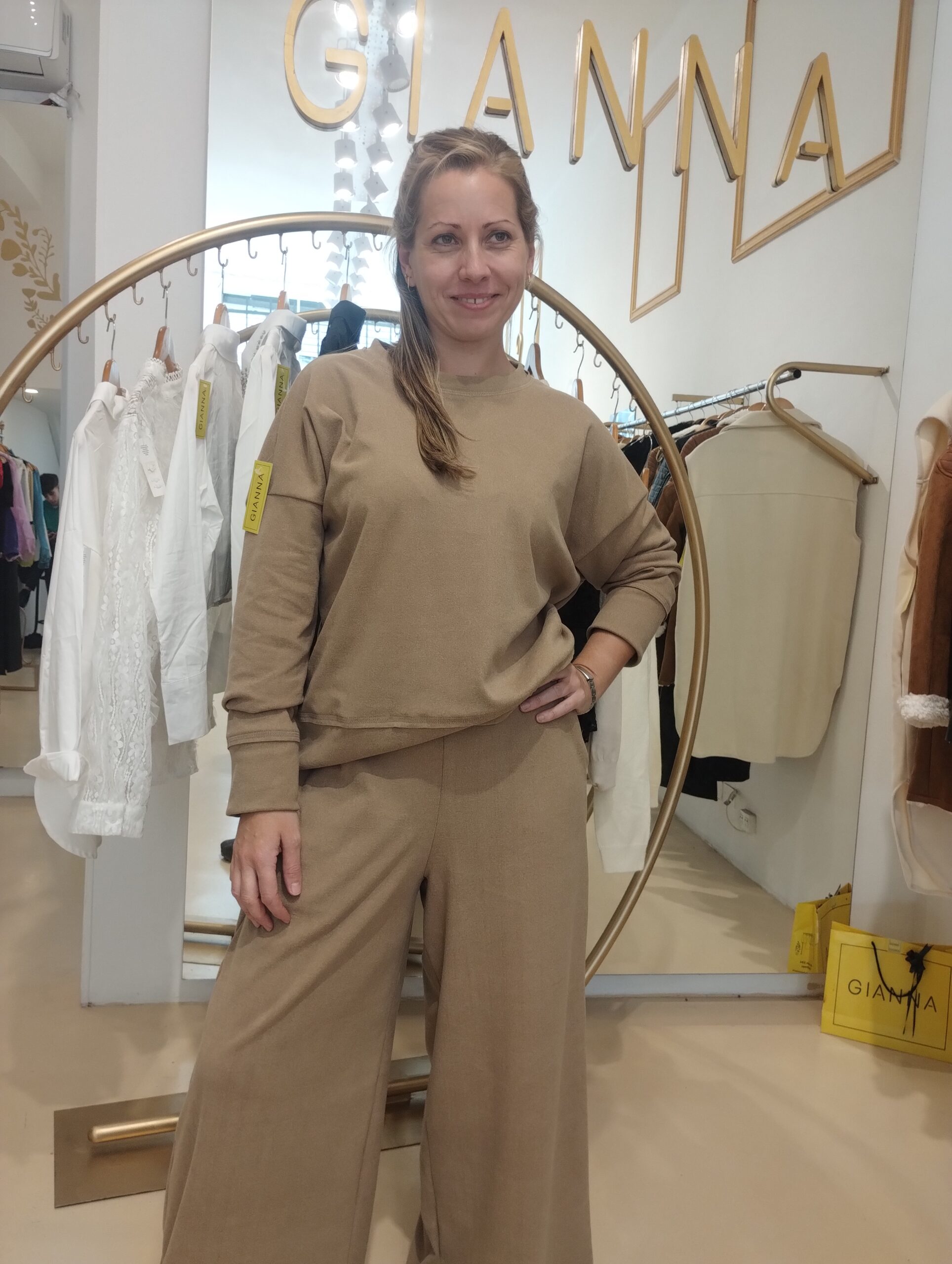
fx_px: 1024
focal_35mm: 28
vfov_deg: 63.4
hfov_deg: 49.9
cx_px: 476
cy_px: 632
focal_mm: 4.27
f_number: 1.8
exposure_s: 1/33
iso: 300
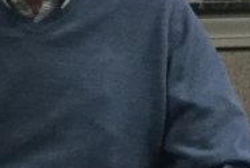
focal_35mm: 167
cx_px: 42
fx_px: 1162
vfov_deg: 8.2
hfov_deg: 12.2
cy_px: 165
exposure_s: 1/30
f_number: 2.4
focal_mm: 3.3
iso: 200
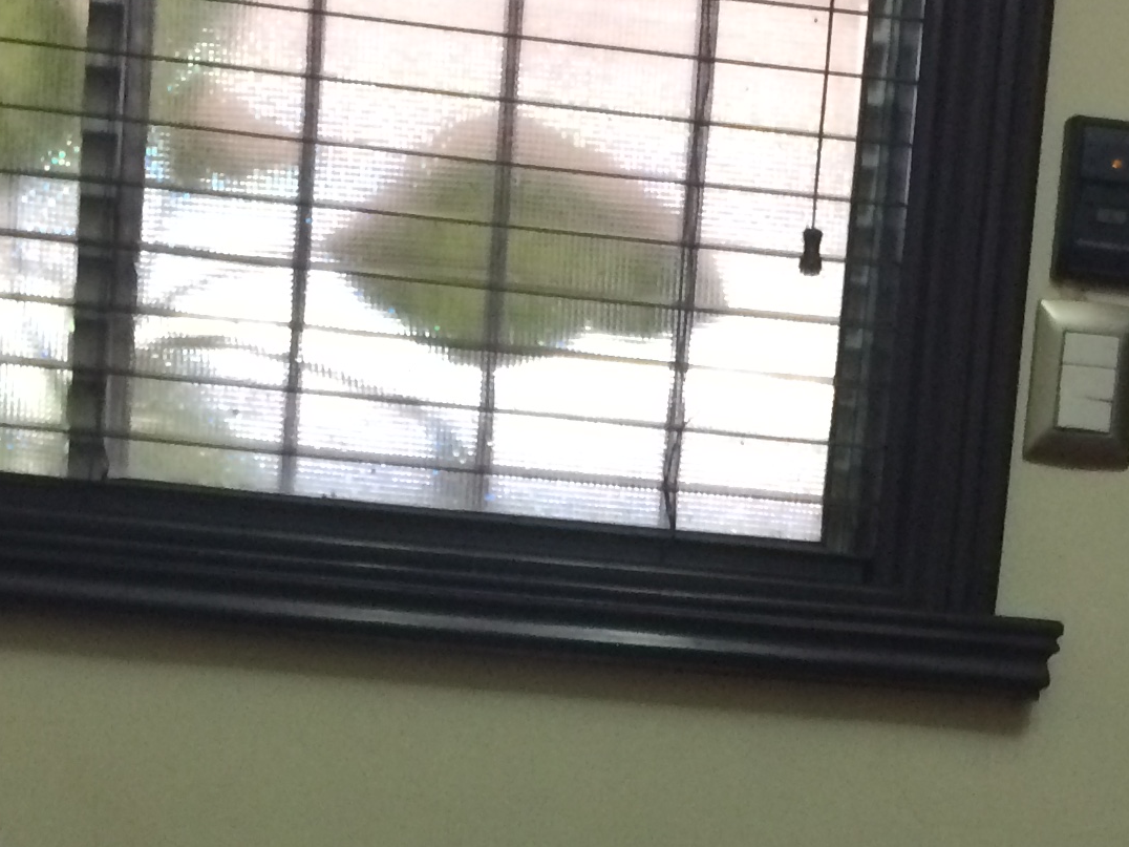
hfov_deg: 22.3
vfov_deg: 15.7
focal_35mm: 88
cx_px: 584
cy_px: 1186
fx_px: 2870
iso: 200
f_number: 2.2
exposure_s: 1/30
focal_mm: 4.15
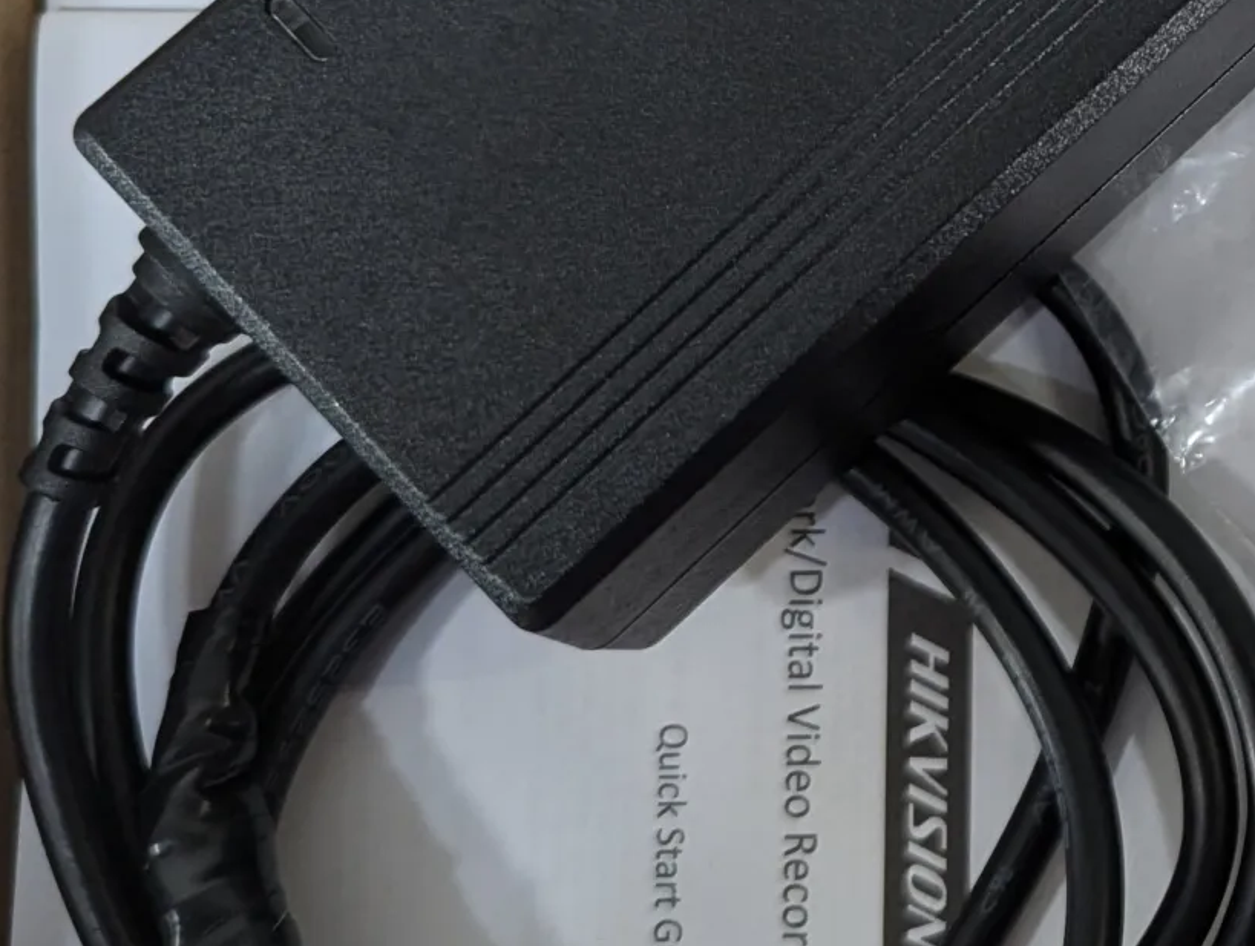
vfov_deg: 19.3
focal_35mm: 75
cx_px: 1560
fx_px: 2724
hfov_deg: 23.4
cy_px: 95
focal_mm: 6.81
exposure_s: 1/205
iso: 248
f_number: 1.85
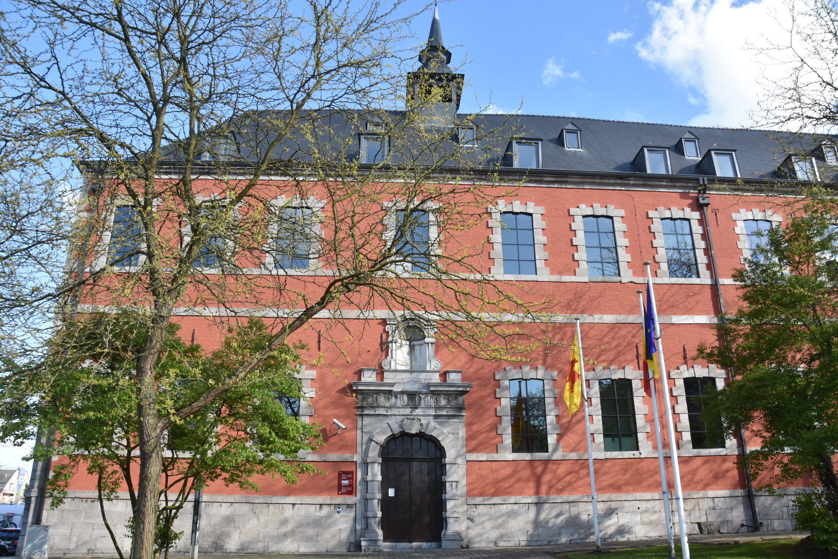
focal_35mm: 27
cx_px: 419
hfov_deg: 67.4
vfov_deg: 48.0
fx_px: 629
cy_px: 280
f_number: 8
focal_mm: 18
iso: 640
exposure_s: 1/500
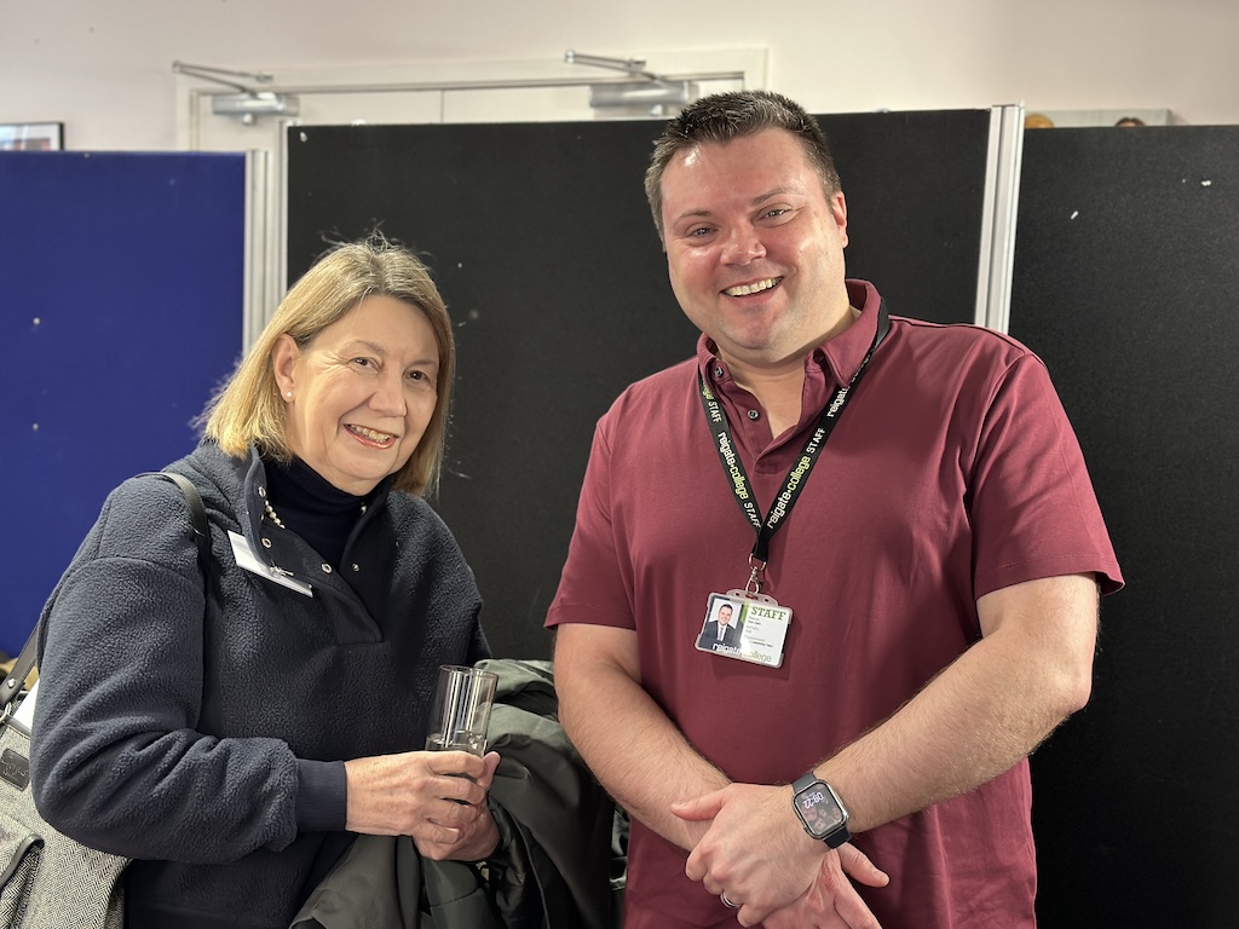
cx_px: 620
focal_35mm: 48
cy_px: 464
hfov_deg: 39.7
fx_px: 1718
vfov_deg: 30.3
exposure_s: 1/44
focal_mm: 6.86
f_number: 1.78
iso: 400
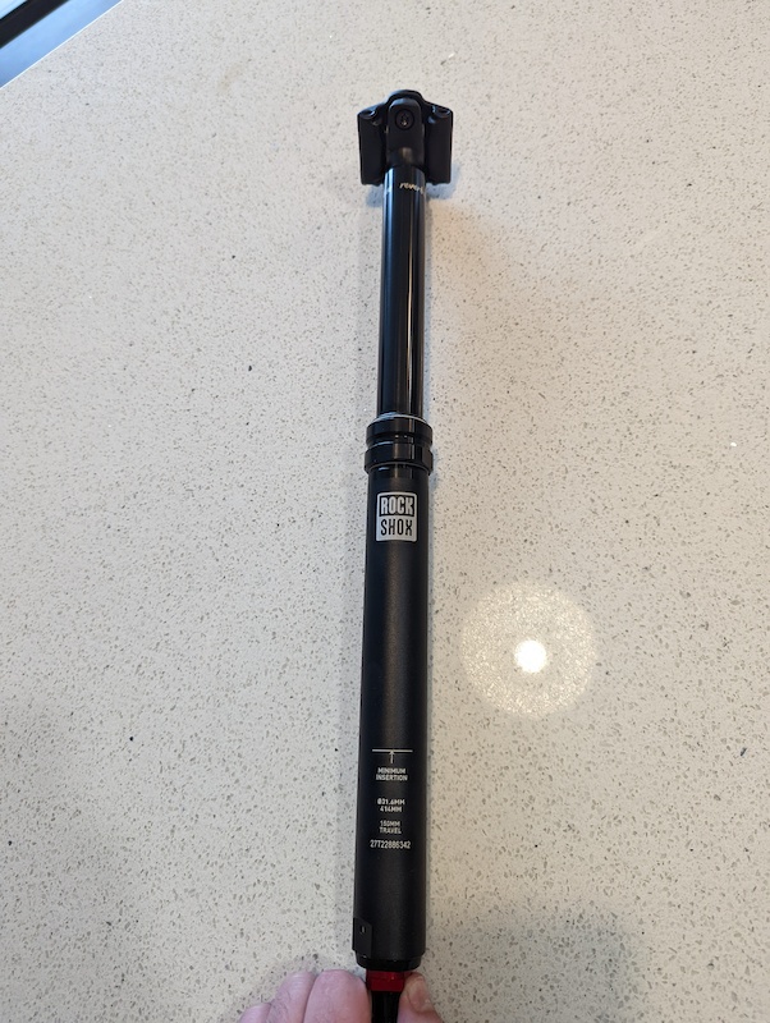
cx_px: 385
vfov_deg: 71.5
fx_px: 710
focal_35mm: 24
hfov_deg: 56.9
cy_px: 512
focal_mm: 6.81
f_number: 1.85
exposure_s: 1/120
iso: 434
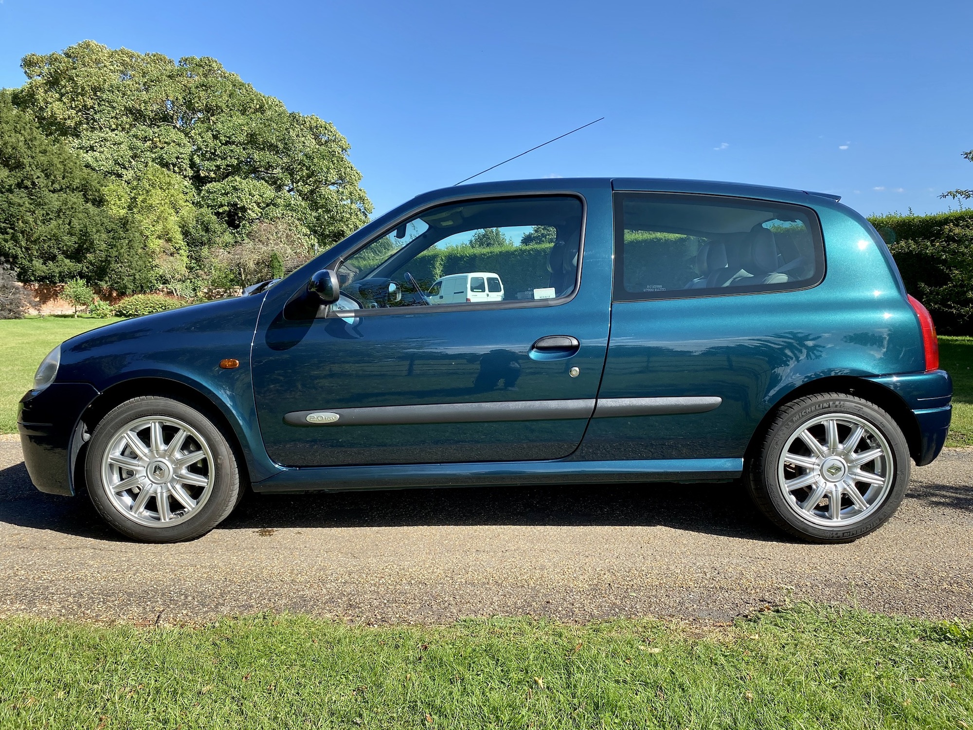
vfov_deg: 53.1
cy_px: 365
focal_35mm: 26
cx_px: 486
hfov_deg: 67.3
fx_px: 731
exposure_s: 1/1395
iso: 32
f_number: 1.8
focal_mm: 4.25
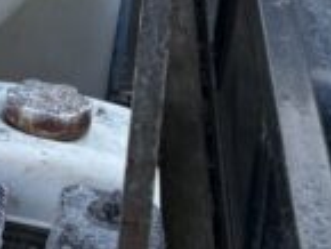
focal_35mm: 183
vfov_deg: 7.3
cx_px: -231
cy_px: -459
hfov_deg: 10.3
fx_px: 1751
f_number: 1.6
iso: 50
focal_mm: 5.96
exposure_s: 1/1550
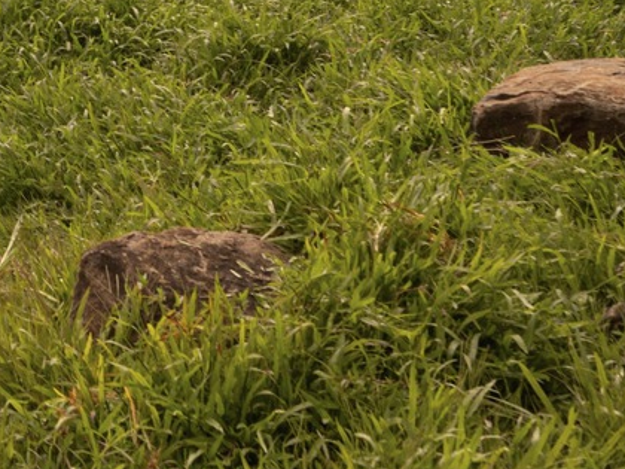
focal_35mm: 103
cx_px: -268
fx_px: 1860
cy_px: -244
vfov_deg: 13.5
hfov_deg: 17.5
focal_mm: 30
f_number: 11
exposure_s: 1/800
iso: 1250
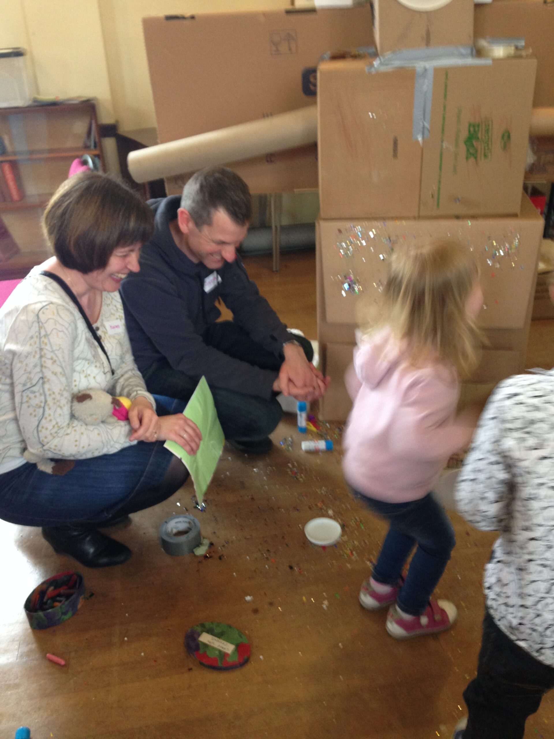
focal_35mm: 33
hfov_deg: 42.9
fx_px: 704
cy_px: 370
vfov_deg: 55.4
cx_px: 277
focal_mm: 4.12
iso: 160
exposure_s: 1/20
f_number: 2.4
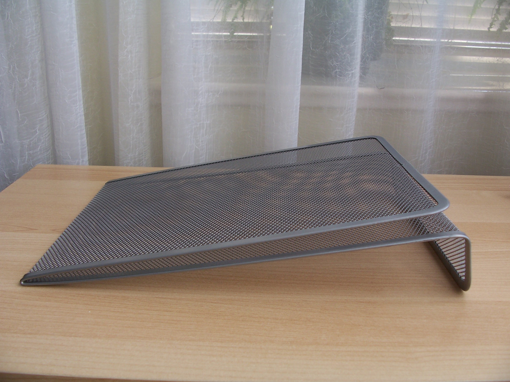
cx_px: 255
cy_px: 191
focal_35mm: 35
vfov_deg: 40.7
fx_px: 516
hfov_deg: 52.6
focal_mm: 6
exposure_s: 1/180
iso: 80
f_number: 2.8
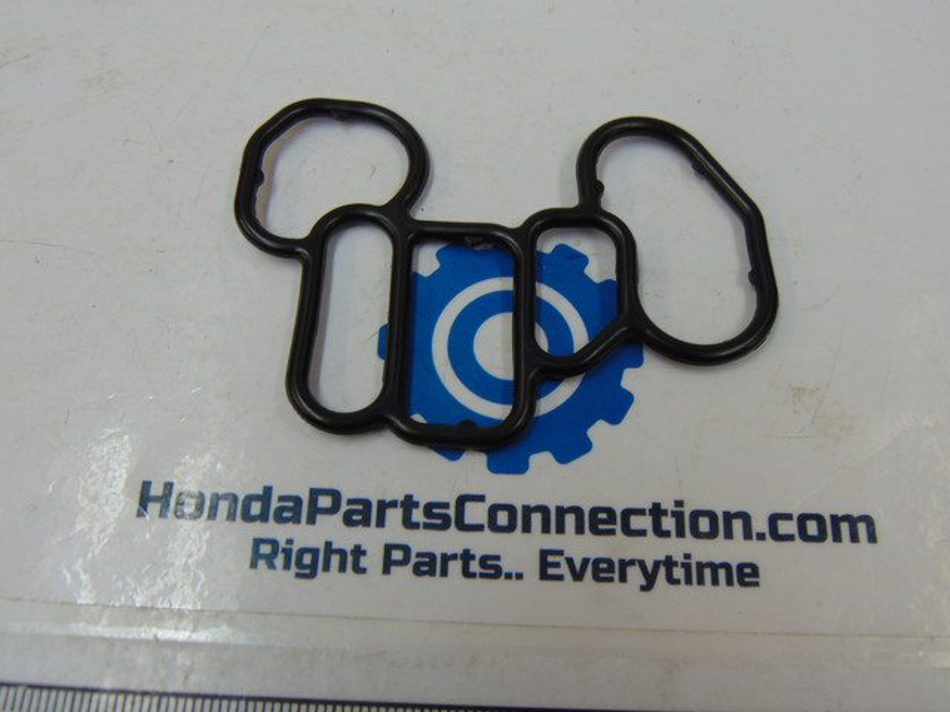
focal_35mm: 33
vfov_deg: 42.9
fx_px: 906
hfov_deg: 55.4
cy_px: 356
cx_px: 475
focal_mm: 5.8
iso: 80
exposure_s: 1/40
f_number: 3.2
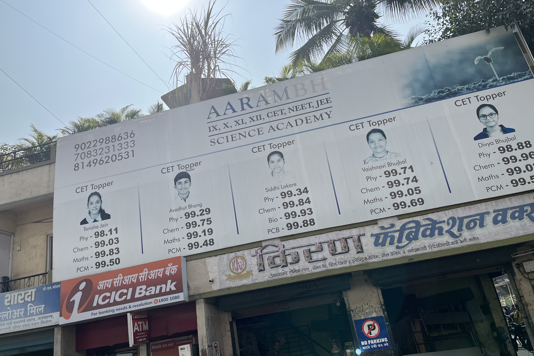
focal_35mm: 28
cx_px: 261
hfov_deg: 65.5
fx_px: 415
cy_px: 173
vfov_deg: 46.4
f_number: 1.6
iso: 50
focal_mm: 5.1
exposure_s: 1/4484
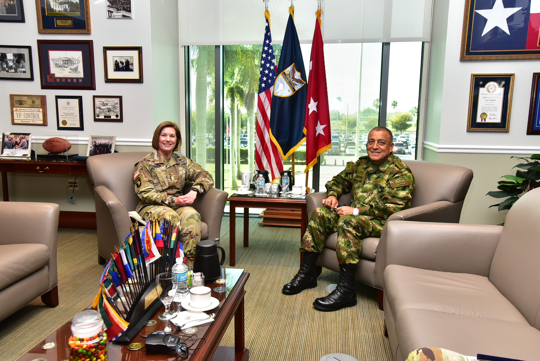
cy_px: 180
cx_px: 270
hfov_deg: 58.7
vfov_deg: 41.1
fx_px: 480
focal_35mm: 32
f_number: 8
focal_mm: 32
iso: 1600
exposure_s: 1/250
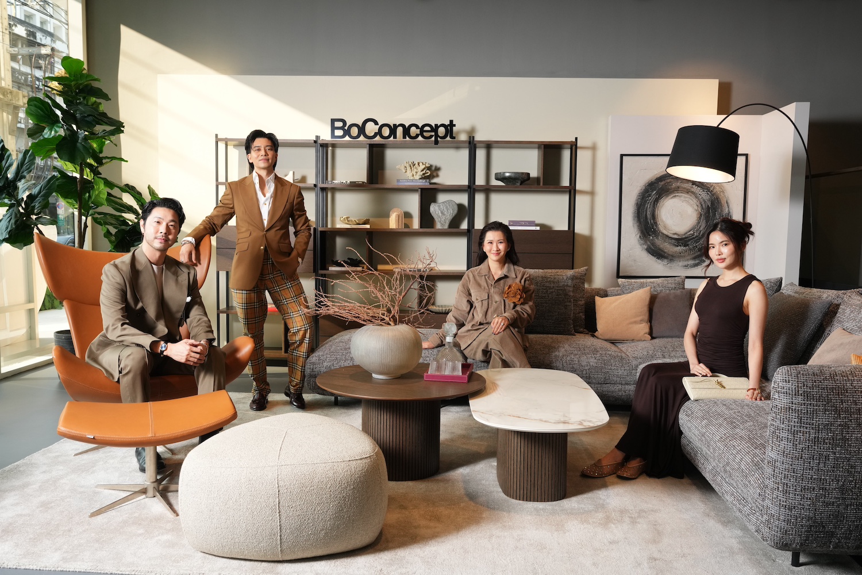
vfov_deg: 45.0
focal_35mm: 29
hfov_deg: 63.7
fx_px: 694
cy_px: 288
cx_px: 431
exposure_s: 1/200
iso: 800
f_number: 8
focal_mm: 29
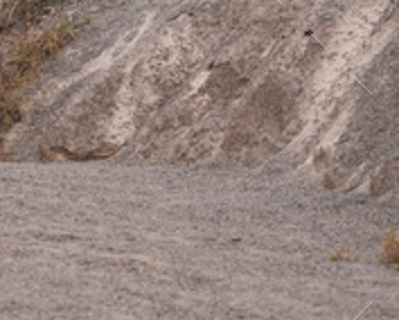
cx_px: -212
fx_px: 2731
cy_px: -35
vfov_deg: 6.7
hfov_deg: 8.2
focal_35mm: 231
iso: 100
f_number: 2.8
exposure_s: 1/800
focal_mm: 74
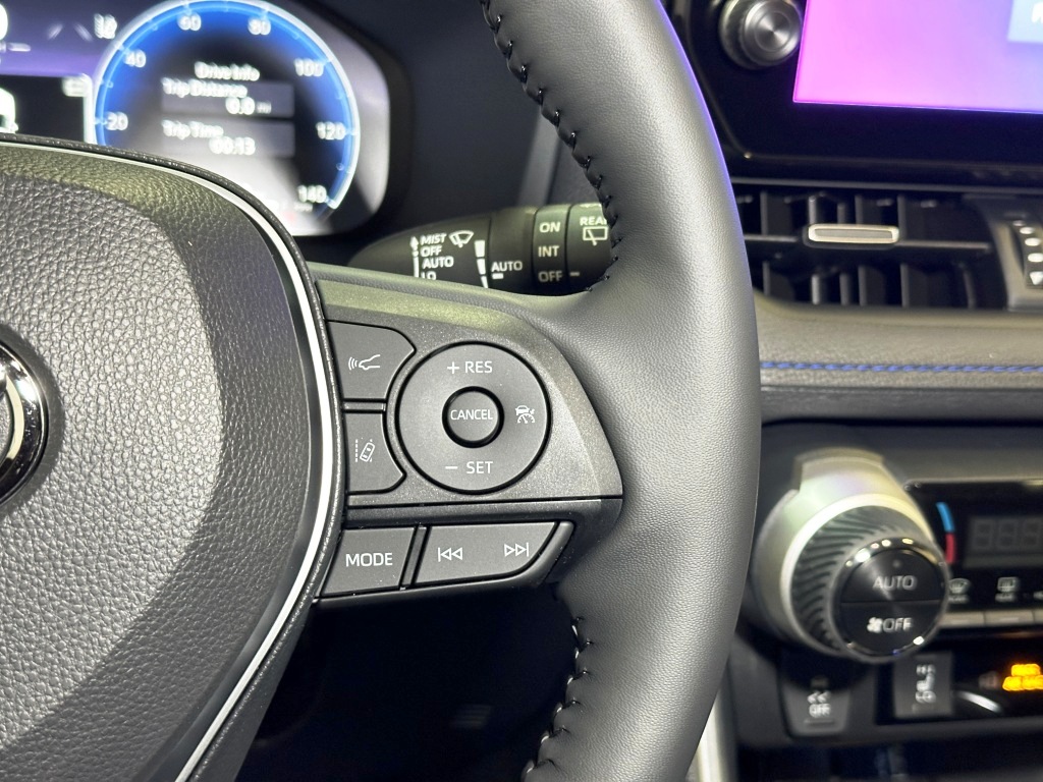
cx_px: 522
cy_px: 391
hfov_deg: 39.7
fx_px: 1446
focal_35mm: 48
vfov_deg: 30.3
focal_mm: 6.86
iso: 500
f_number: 1.78
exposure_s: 1/40
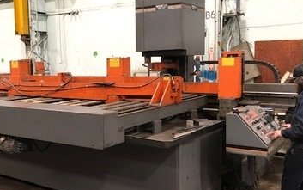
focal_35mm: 42
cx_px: 118
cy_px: 102
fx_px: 347
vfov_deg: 30.6
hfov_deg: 46.9
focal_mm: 4
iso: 100
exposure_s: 1/15
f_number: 1.8
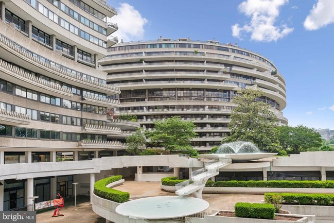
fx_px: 223
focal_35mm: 24
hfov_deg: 73.7
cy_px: 112
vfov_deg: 53.2
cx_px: 167
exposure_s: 1/160
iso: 320
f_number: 13
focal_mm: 24
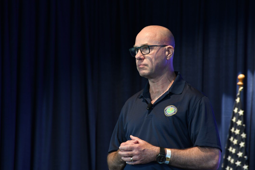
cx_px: 128
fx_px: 2337
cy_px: 85
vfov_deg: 4.2
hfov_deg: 6.2
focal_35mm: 330
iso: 1000
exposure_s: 1/30
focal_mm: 220
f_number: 9
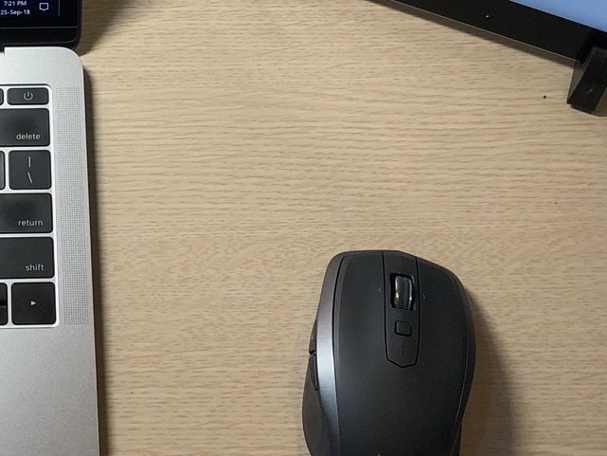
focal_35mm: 88
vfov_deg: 16.6
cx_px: 9
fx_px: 1543
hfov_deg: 21.5
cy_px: 67
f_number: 1.8
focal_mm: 4
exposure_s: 1/33
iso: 40
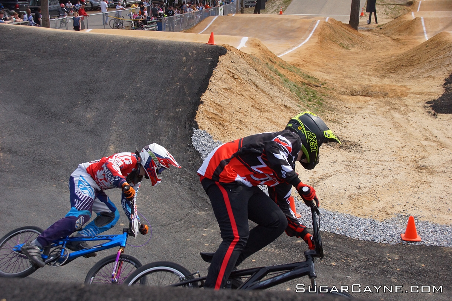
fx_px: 565
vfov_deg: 29.9
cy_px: 150
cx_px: 226
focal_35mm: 45
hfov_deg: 43.6
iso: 800
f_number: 6.3
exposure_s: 1/2000
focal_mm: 30
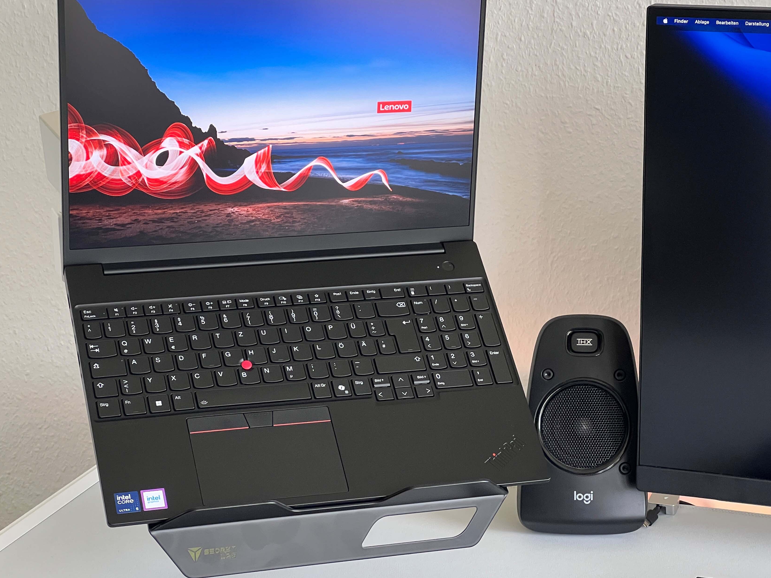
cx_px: 439
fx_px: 2094
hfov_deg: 20.9
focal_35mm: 94
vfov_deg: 15.7
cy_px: 270
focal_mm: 9
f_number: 2.8
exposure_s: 1/72
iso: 200
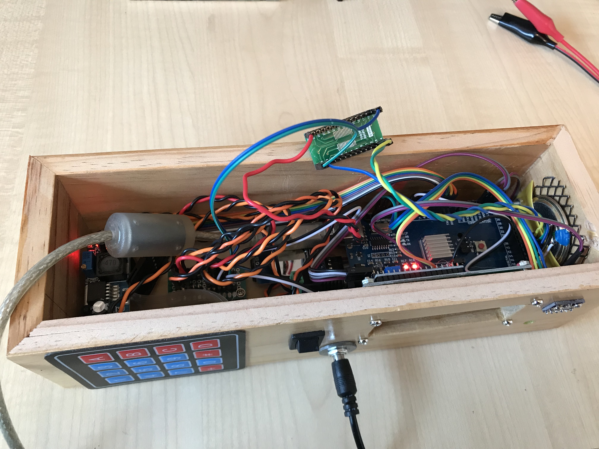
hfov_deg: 63.4
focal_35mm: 28
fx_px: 485
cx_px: 300
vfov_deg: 49.7
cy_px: 224
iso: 40
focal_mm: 3.99
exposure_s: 1/20
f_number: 1.8
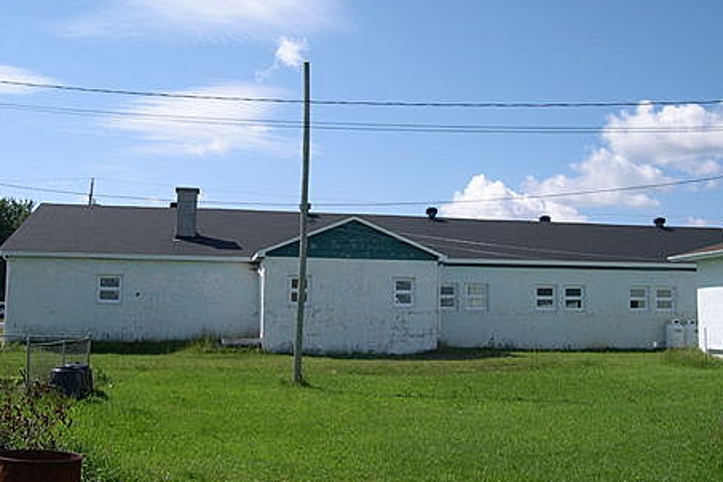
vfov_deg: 33.4
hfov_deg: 48.5
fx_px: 803
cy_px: 231
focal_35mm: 40
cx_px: 358
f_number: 7.6
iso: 100
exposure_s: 1/226
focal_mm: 8
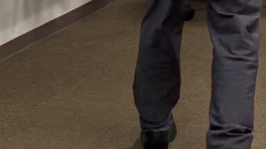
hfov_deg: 11.1
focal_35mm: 187
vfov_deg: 6.1
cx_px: 380
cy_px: -269
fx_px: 1319
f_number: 1.6
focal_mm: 5.96
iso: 50
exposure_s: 1/120
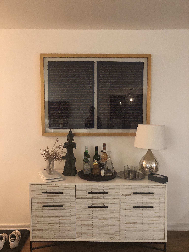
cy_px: 126
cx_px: 94
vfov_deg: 63.4
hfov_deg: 49.7
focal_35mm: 28
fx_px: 204
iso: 80
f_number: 1.8
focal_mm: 3.99
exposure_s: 1/7
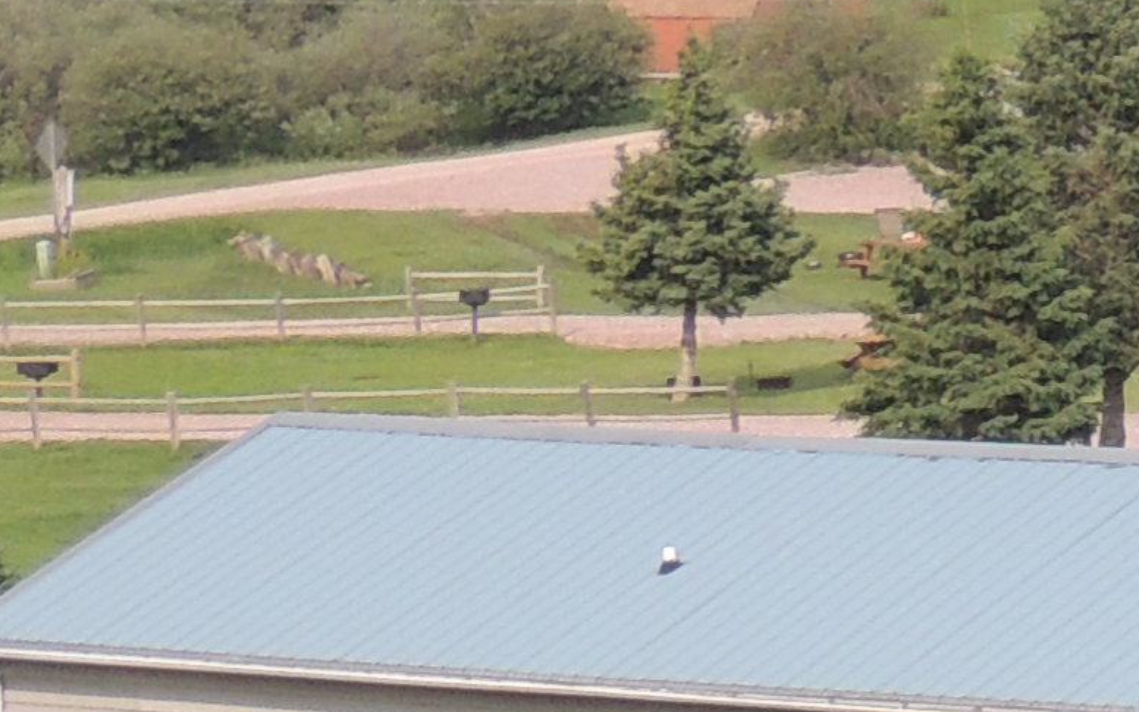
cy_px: 476
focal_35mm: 346
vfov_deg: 3.8
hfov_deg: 5.9
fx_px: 10740
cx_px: 2390
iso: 100
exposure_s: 1/640
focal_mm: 9.8
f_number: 3.7
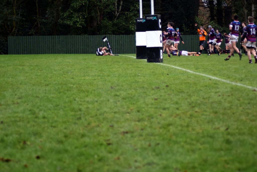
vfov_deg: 10.8
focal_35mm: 128
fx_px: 911
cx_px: 128
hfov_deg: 16.1
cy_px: 86
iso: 640
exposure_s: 1/1000
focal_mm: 85
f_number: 4
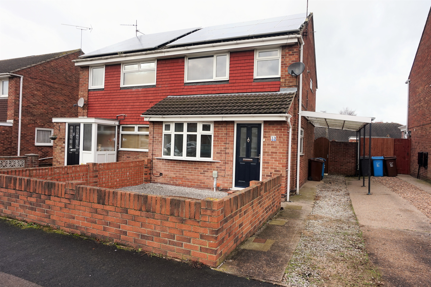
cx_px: 216
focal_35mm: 24
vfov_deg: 53.1
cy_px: 144
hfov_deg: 73.8
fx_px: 287
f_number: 5.6
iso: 100
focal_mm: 16
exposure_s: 1/80
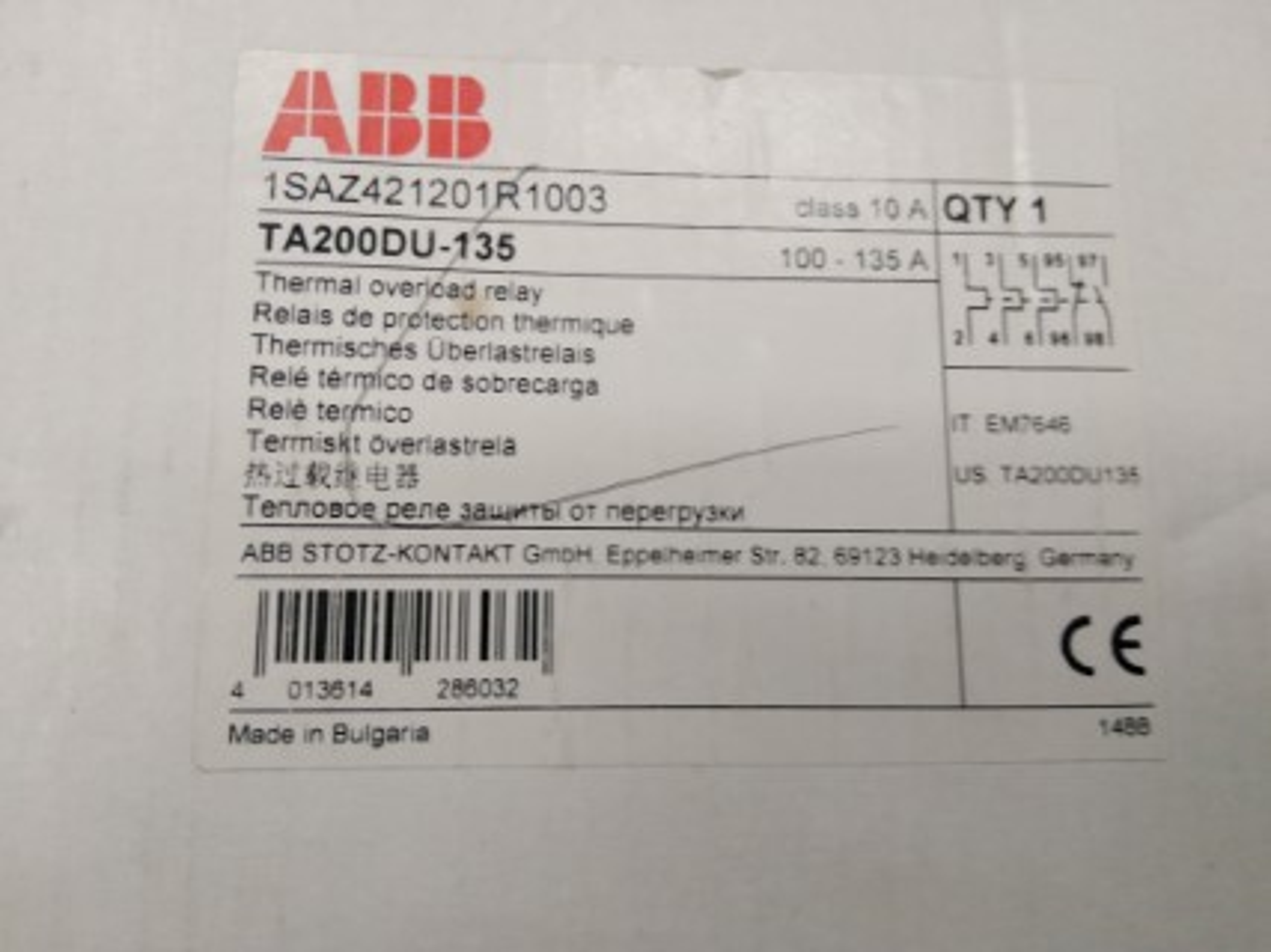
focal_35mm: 26
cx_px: 636
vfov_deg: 53.0
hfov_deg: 67.3
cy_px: 476
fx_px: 954
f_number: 1.8
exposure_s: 1/30
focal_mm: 3.59
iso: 294
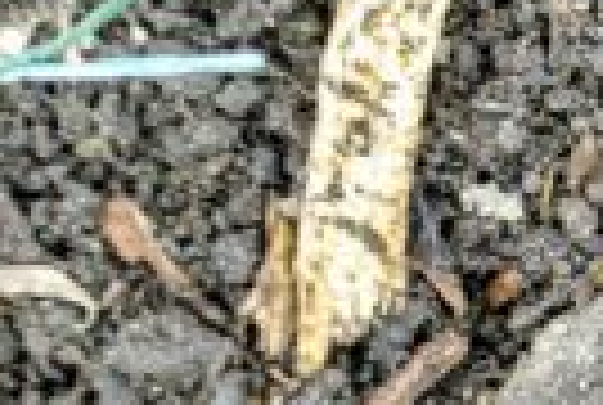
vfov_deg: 3.0
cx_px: 1274
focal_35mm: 464
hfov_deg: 4.4
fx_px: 7789
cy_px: 734
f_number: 3.8
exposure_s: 1/125
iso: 125
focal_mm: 30
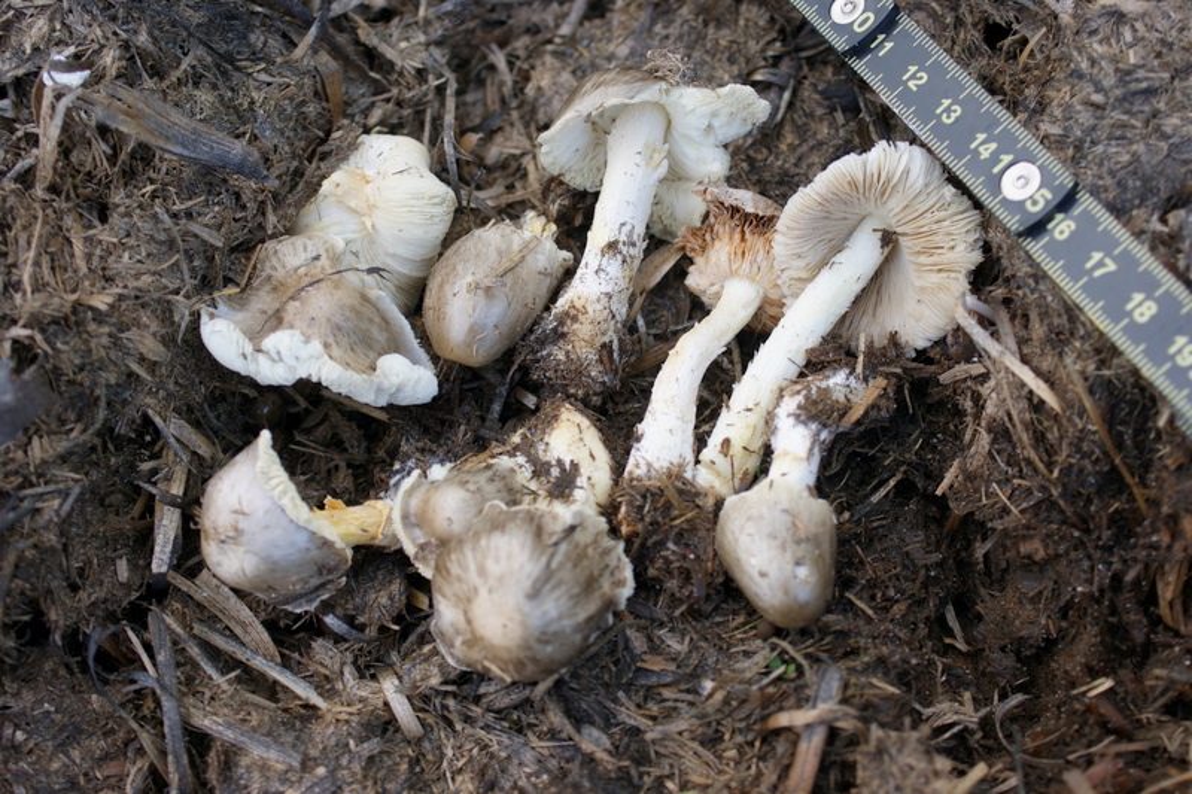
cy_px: 397
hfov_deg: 43.6
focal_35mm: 45
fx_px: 1490
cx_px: 596
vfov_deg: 29.9
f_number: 5
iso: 100
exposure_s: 1/60
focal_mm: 30
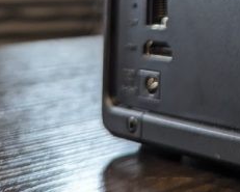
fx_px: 554
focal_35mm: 78
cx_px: 296
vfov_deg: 17.8
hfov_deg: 22.3
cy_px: -87
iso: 378
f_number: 1.85
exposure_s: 1/100
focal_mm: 6.81
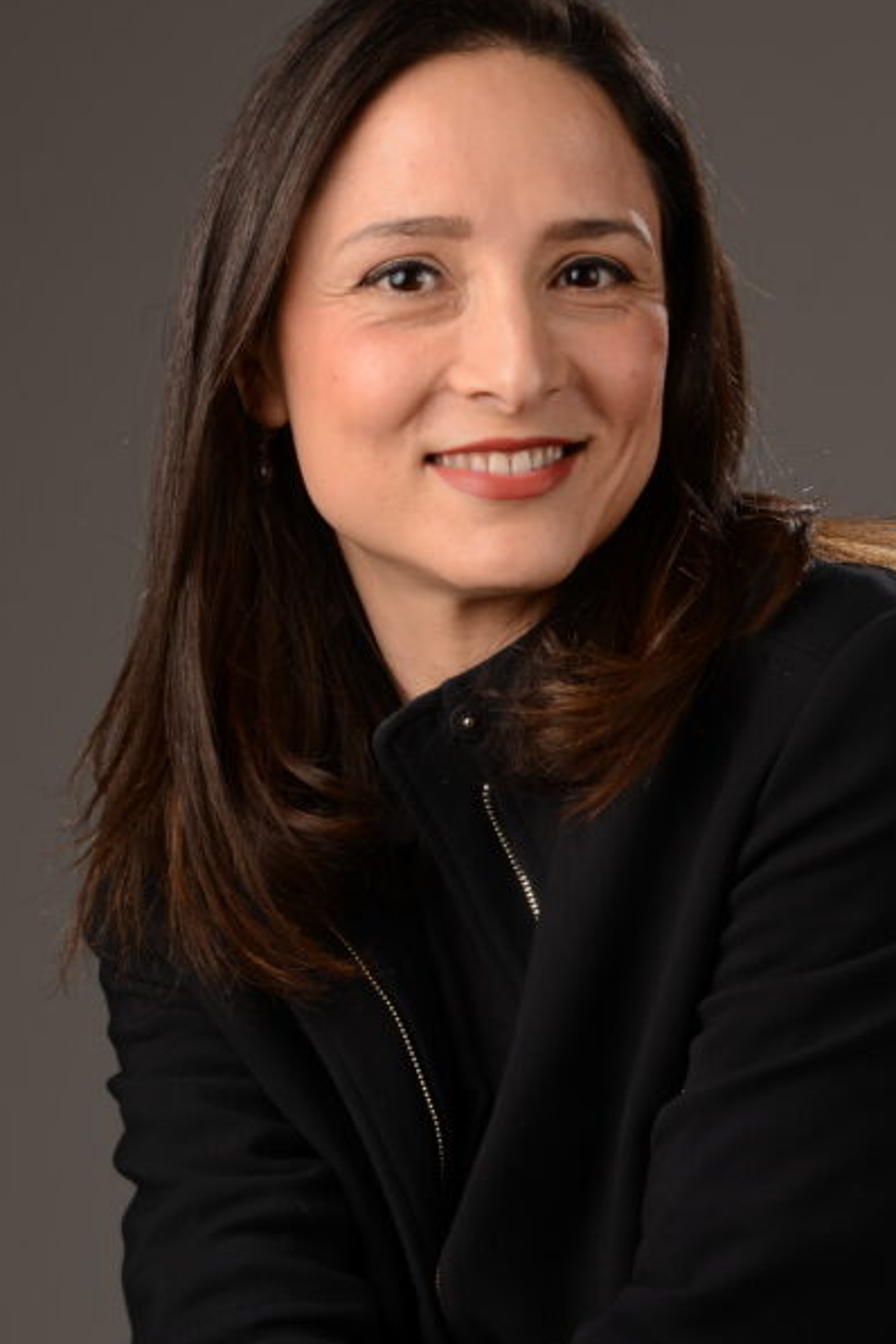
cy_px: 873
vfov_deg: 12.2
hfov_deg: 8.2
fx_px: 6272
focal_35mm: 168
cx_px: 645
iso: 125
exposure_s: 1/160
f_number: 9
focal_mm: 98
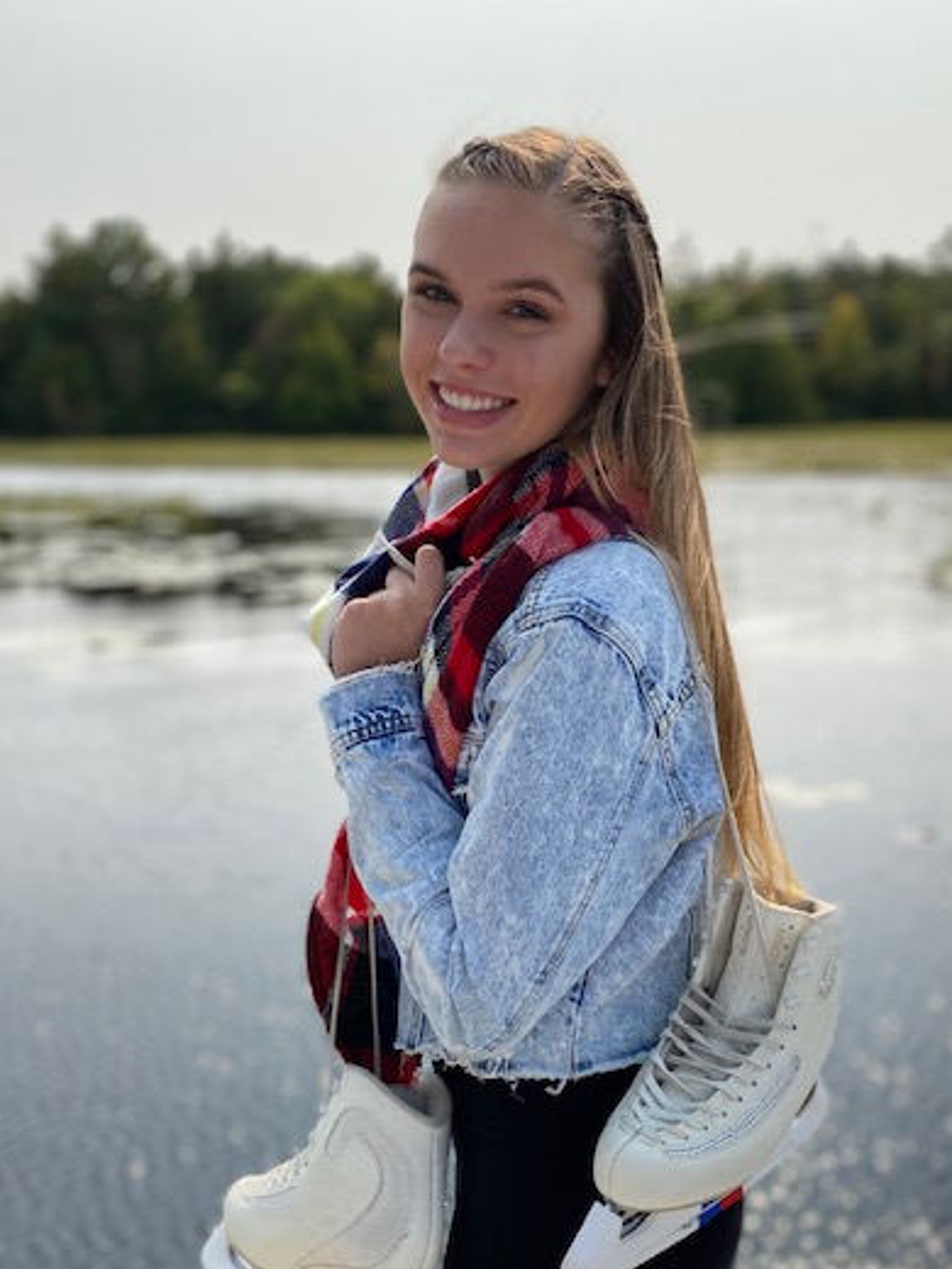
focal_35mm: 32
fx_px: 1173
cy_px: 722
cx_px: 505
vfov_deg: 56.6
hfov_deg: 44.1
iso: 32
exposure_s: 1/2755
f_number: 1.8
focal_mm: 4.25
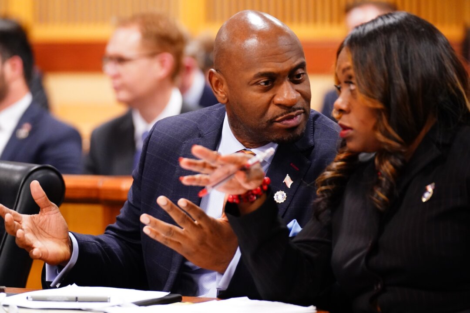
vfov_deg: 6.7
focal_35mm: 204
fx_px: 2663
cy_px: 156
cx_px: 235
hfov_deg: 10.1
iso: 8000
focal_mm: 204
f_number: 4
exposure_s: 1/200
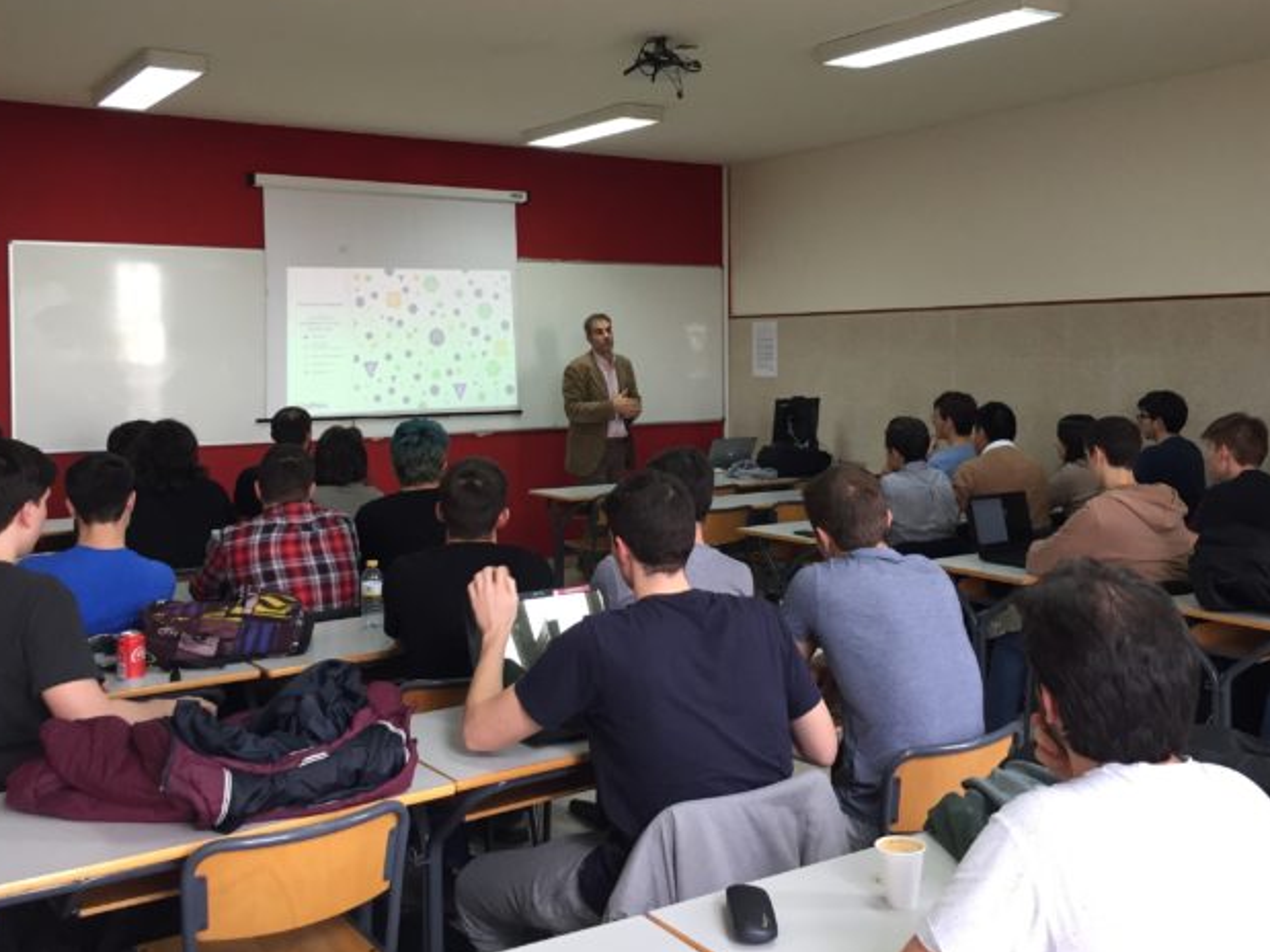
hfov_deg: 51.3
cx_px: 663
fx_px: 1321
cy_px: 371
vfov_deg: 39.4
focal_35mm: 36
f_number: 2.2
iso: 50
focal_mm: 4.15
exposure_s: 1/33
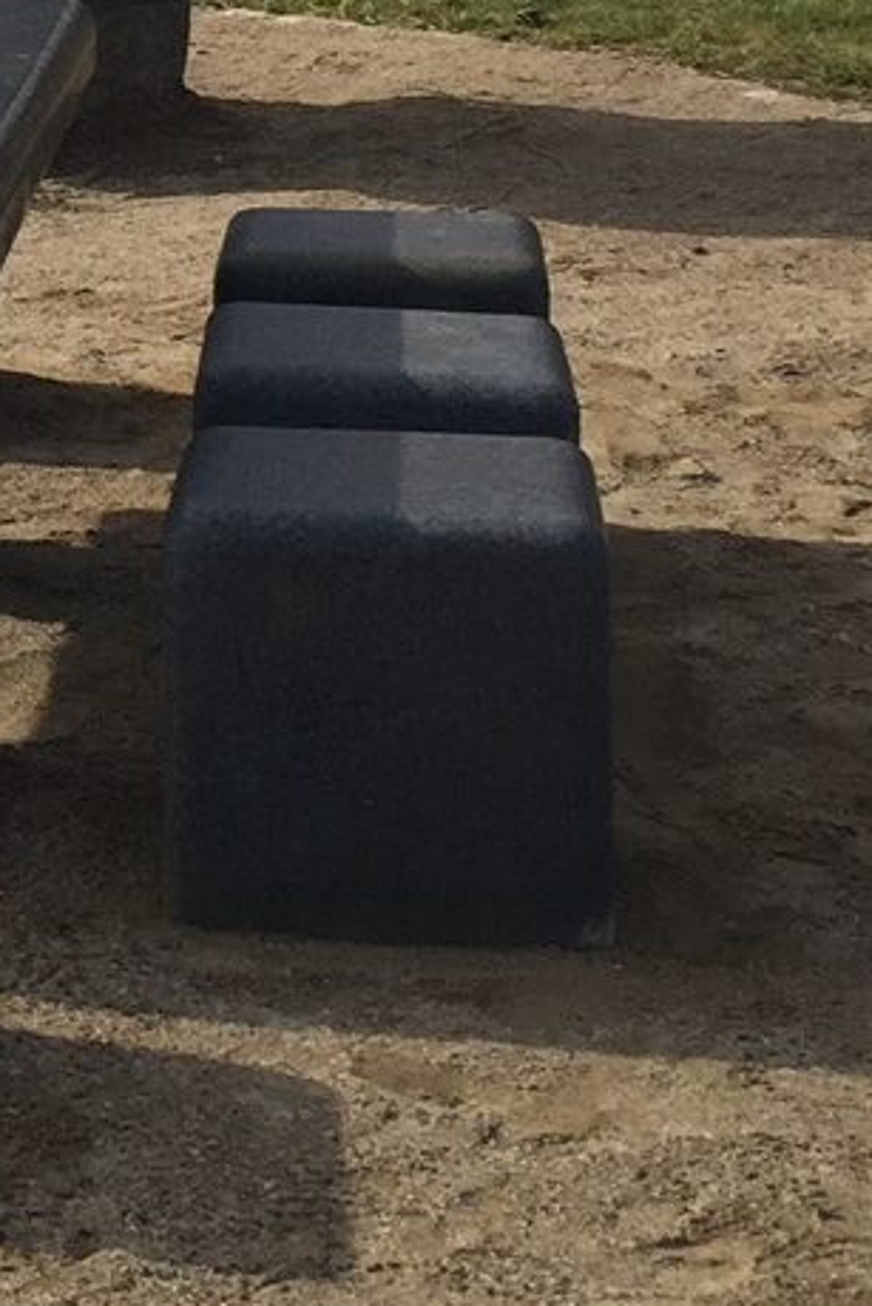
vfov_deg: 18.5
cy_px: -62
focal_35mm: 107
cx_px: -588
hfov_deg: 12.0
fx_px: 3884
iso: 32
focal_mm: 4.15
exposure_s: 1/2639
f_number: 2.2
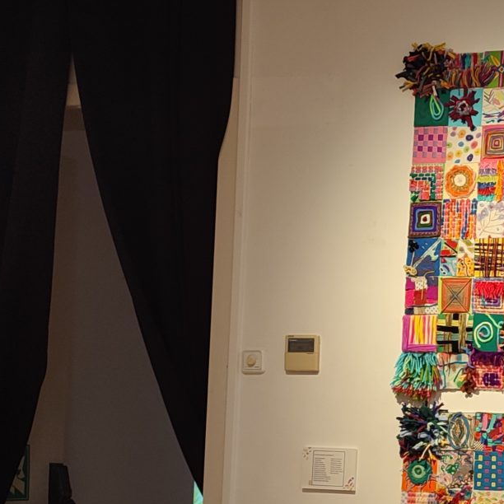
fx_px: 1219
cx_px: 744
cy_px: 474
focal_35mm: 74
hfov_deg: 20.3
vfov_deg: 22.7
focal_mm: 6.04
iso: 206
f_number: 1.9
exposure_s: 1/33
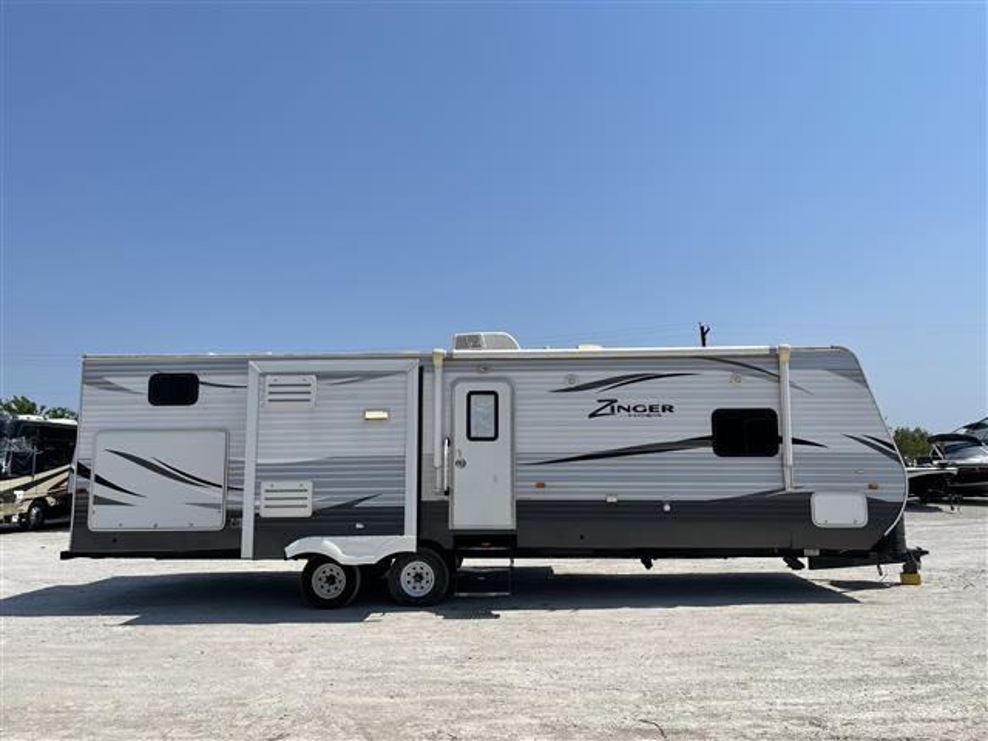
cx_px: 494
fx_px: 742
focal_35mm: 26
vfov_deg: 53.1
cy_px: 370
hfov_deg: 67.3
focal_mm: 5.1
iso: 32
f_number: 1.6
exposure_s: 1/7407
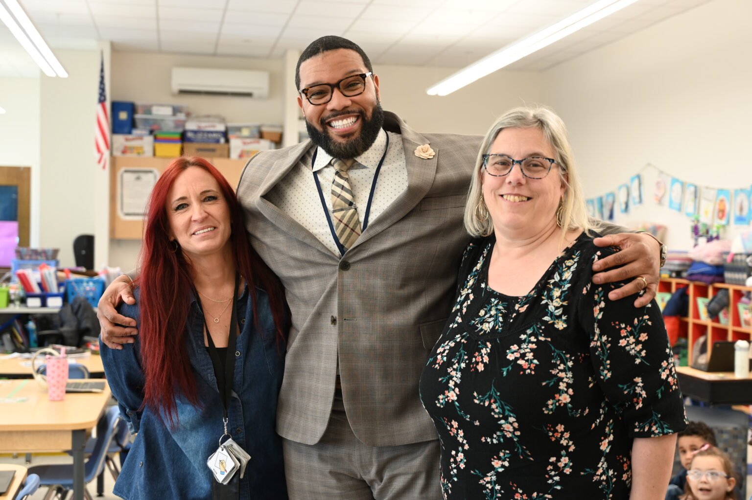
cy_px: 250
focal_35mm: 48
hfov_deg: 41.1
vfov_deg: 28.0
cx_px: 376
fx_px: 1002
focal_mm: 48
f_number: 4
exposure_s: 1/50
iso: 720
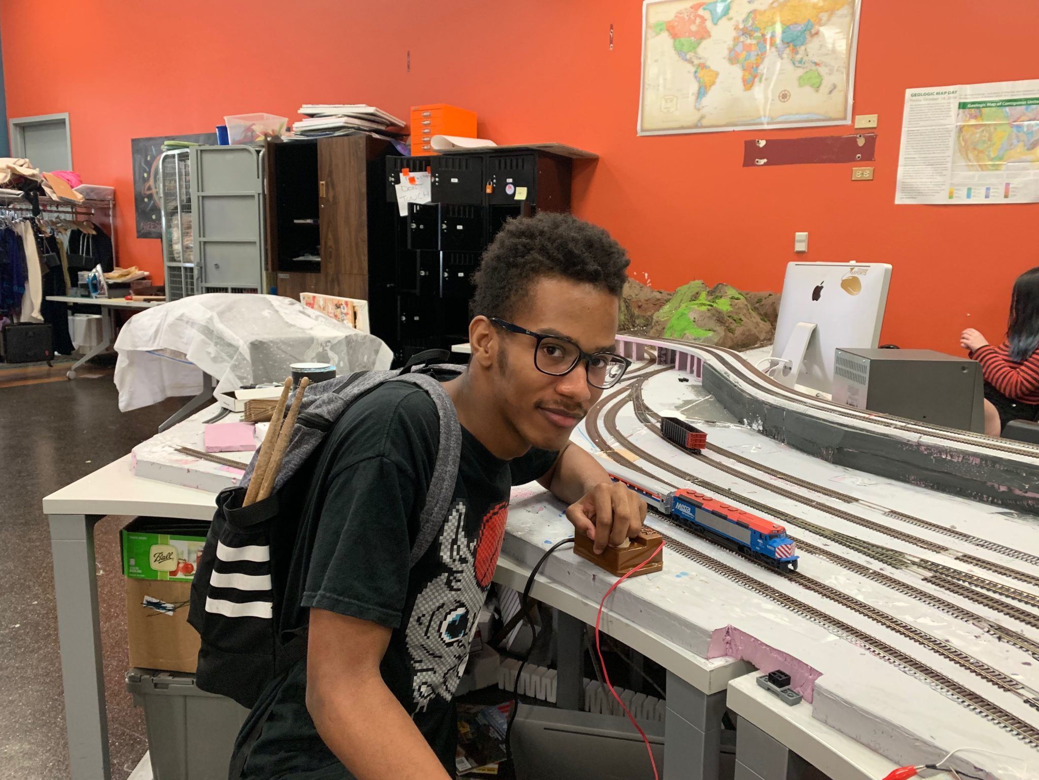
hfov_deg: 67.3
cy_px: 390
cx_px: 520
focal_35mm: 26
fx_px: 780
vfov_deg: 53.1
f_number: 1.8
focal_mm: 4.25
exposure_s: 1/55
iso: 400
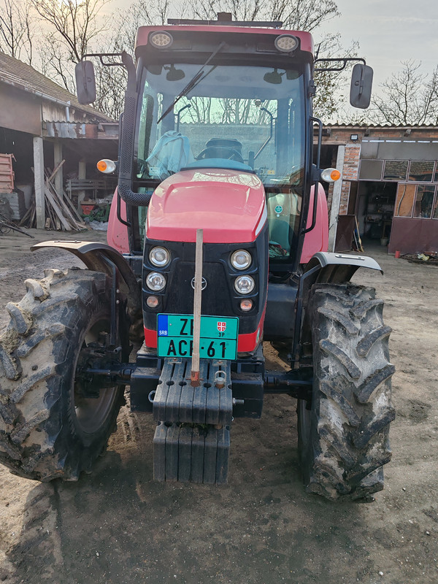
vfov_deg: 65.3
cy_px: 292
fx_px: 456
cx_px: 219
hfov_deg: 51.4
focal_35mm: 27
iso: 50
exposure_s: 1/500
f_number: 1.9
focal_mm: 6.12
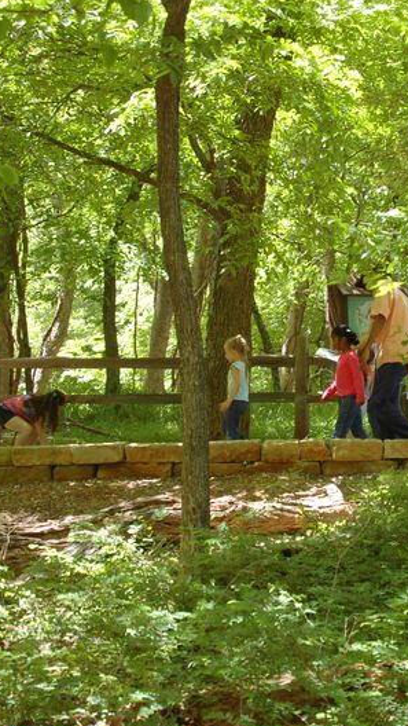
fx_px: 2516
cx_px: 359
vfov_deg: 16.4
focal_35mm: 131
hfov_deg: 9.2
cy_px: 364
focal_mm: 55
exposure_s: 1/100
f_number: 5.6
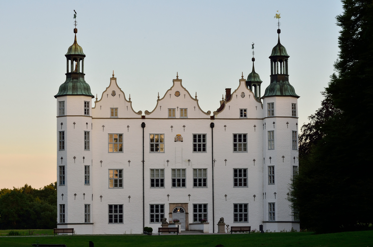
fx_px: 1024
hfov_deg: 20.7
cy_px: 124
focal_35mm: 99
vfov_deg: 13.8
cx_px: 186
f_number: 10
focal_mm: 66
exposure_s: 1/60
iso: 200
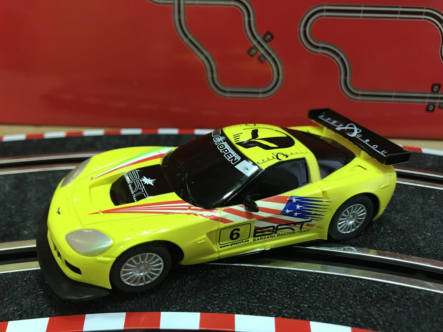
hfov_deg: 63.4
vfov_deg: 49.7
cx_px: 222
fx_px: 358
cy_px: 166
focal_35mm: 28
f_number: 1.8
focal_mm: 3.99
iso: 64
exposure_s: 1/17
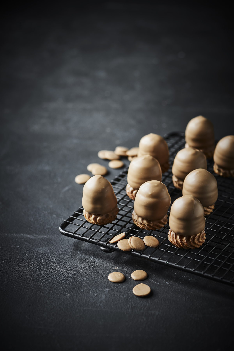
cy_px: 176
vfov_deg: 19.5
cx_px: 117
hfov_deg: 13.1
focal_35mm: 105
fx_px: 1023
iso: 100
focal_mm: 105
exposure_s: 1/15
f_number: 5.6
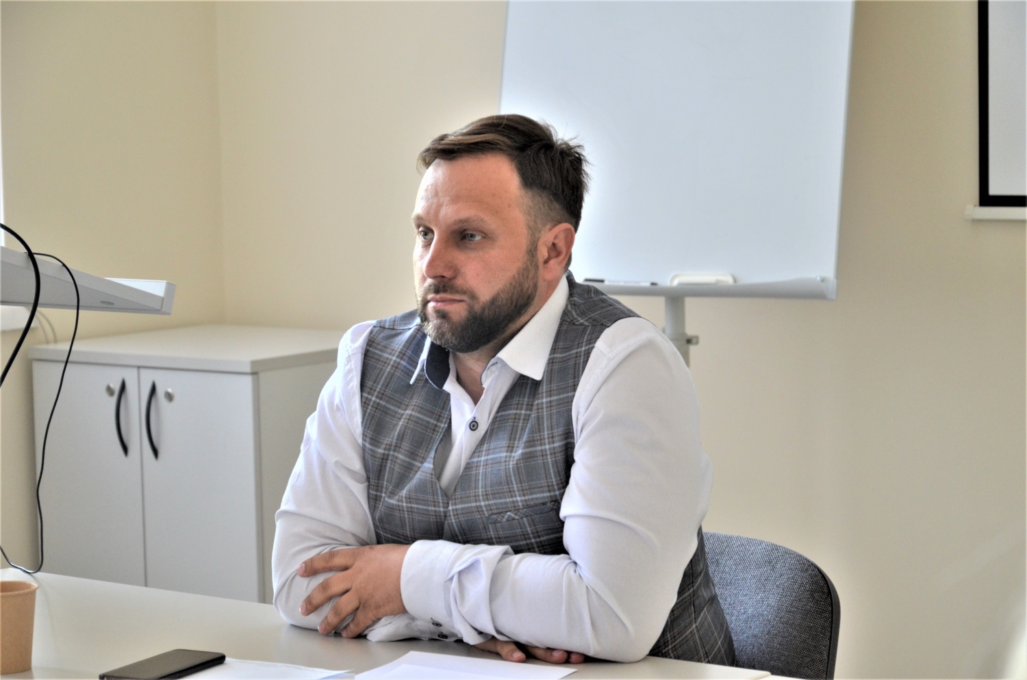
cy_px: 340
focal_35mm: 99
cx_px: 514
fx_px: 2818
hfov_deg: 20.7
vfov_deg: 13.8
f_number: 5.3
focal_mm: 66
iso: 800
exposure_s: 1/60
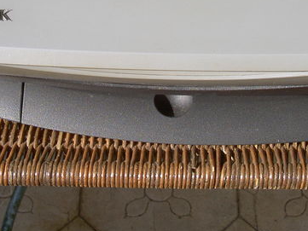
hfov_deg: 18.2
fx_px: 961
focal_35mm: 108
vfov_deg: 13.6
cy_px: 35
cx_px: 153
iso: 50
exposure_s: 1/200
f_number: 4.7
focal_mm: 8
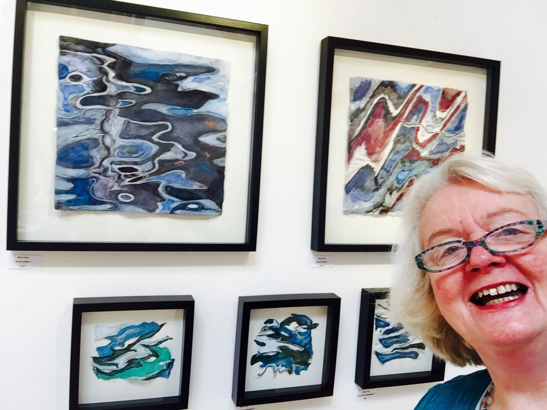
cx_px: 274
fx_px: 490
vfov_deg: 45.4
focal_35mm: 31
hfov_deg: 58.4
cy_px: 205
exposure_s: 1/60
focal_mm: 2.65
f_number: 2.2
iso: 40
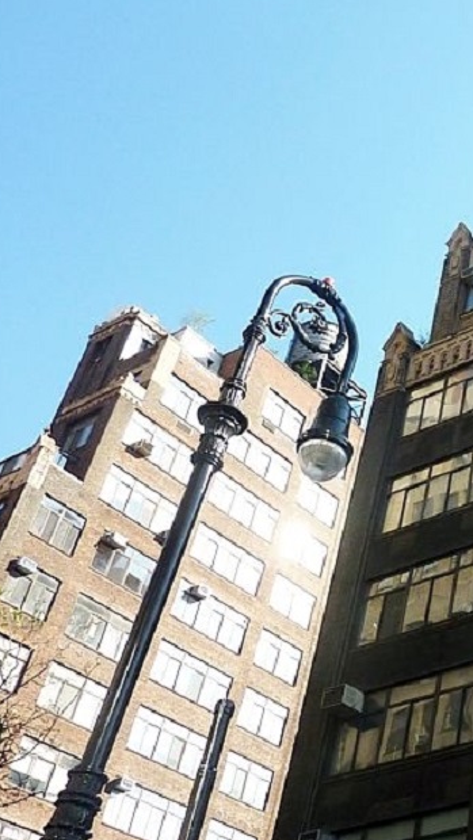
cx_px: 666
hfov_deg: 21.7
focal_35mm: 48
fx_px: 1070
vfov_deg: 42.9
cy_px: 440
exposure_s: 1/500
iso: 80
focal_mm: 4.1
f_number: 4
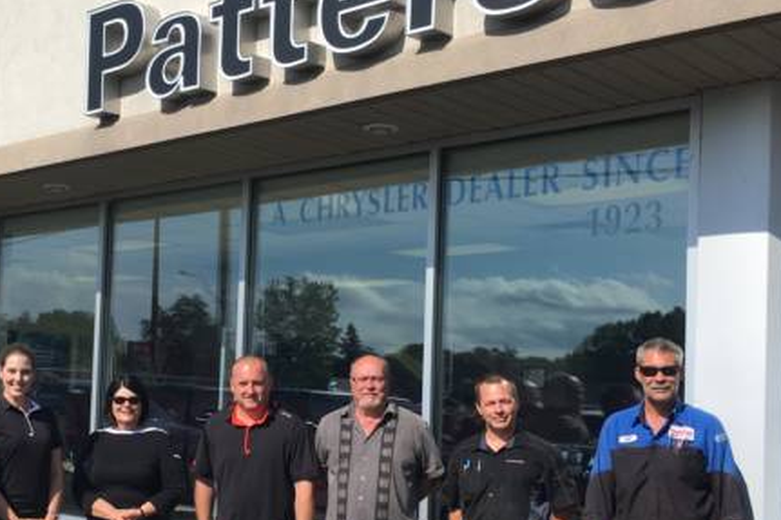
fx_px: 1214
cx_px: 181
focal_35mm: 56
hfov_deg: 34.8
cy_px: 335
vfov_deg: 24.1
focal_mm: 4.15
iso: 25
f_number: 2.2
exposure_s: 1/1570
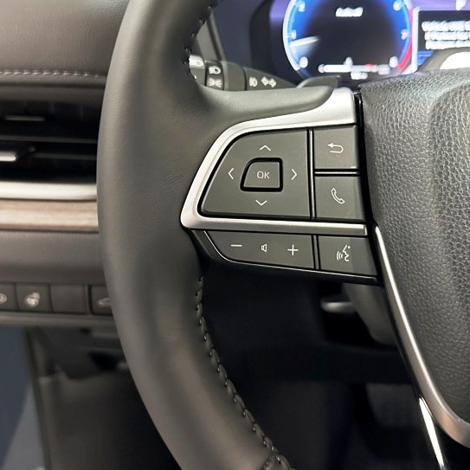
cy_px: 175
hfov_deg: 41.7
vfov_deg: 41.5
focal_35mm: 40
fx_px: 614
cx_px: 278
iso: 1000
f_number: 1.78
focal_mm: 6.86
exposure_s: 1/40
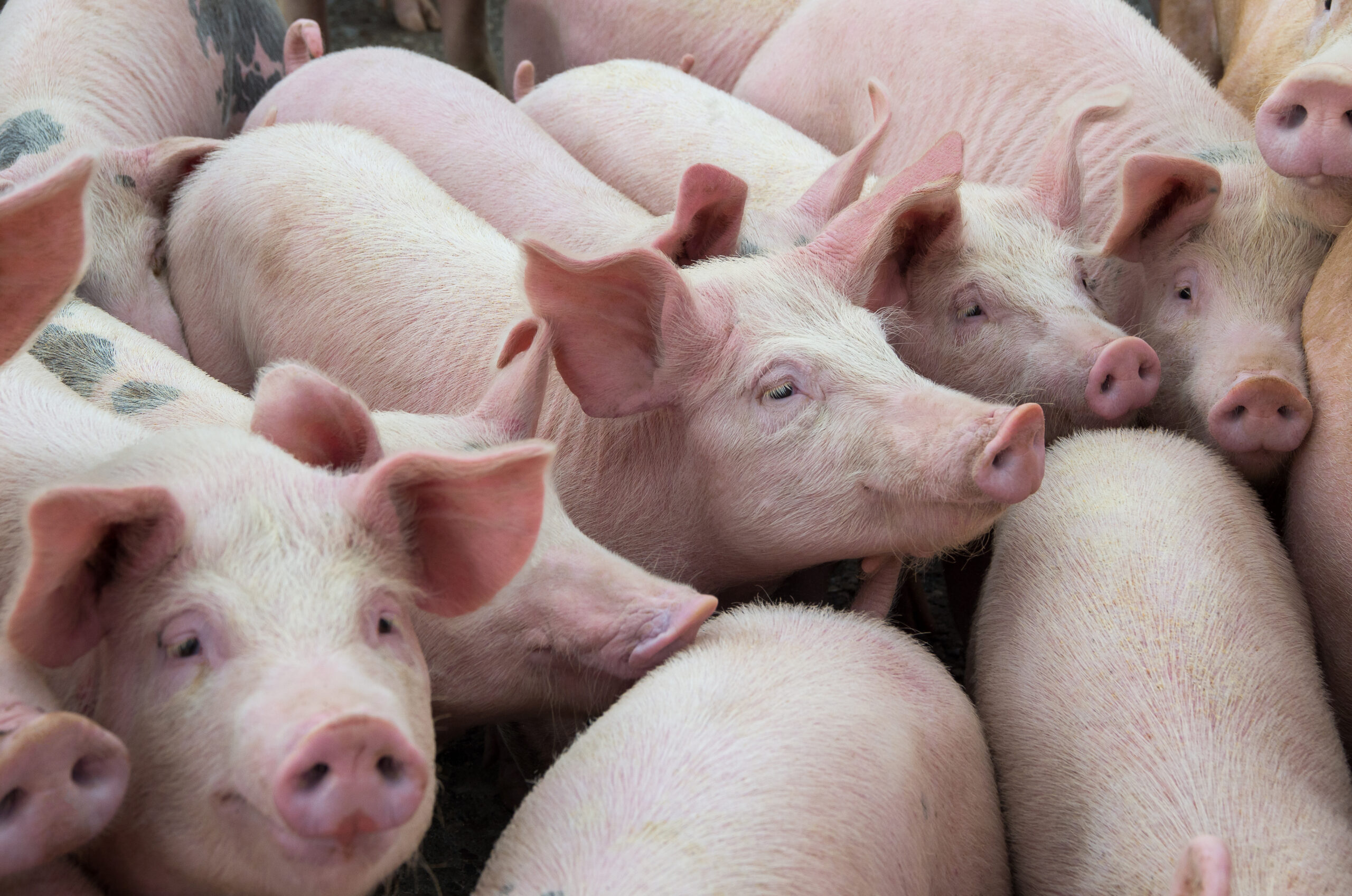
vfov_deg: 18.1
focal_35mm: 75
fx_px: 2811
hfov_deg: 27.0
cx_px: 676
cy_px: 448
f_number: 5.6
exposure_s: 1/800
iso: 400
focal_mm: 50
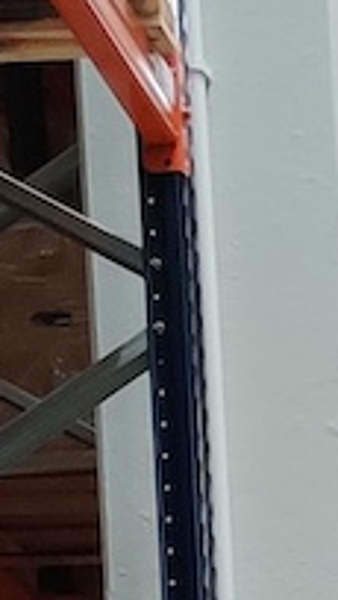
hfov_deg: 5.0
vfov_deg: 8.3
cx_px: 990
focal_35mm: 231
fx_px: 3674
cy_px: 1626
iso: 640
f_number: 1.65
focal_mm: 4.75
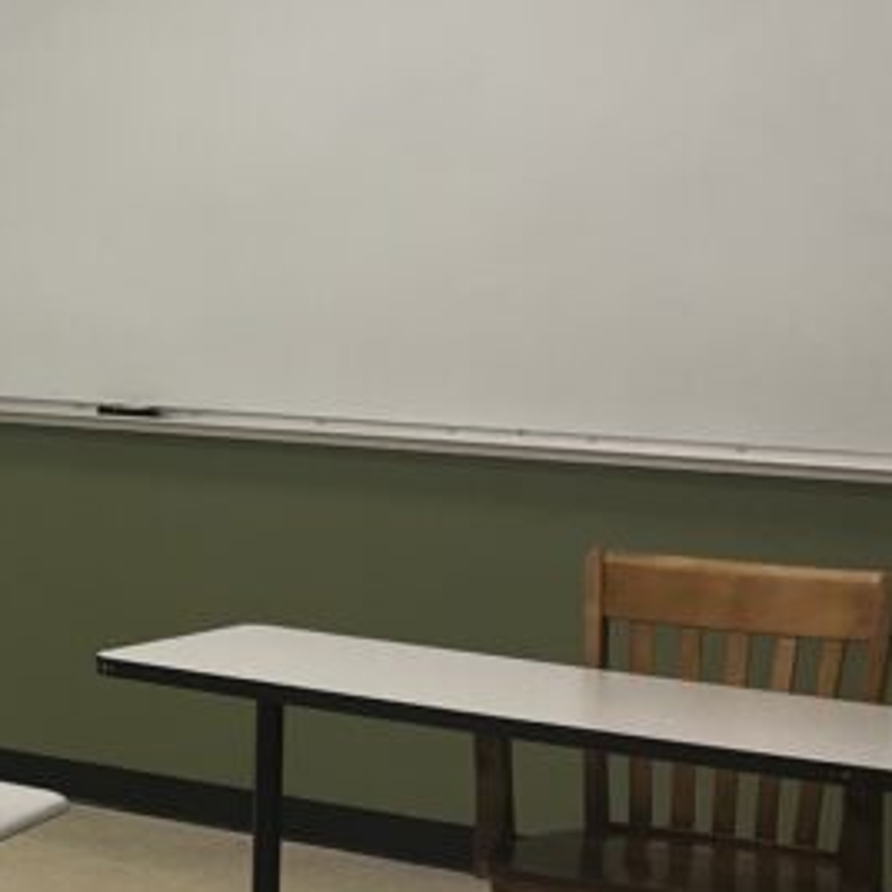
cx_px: -596
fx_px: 3003
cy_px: 429
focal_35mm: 103
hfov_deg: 15.1
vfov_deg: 16.9
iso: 100
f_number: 1.6
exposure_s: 1/120
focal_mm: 5.1
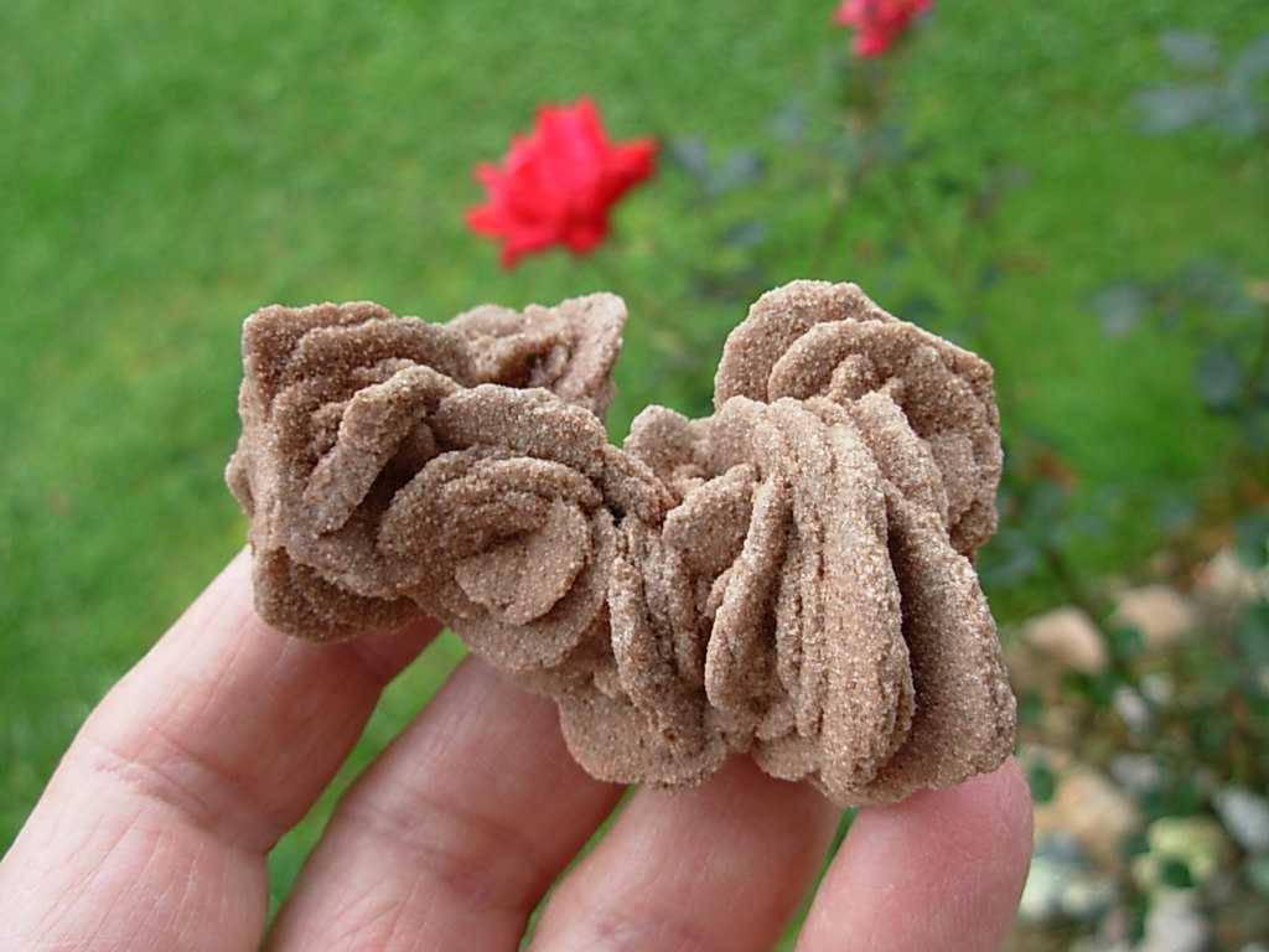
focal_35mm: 38
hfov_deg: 49.0
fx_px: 1393
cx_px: 634
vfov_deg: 37.7
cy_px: 476
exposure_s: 1/215
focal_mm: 6.3
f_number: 2.9
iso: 50
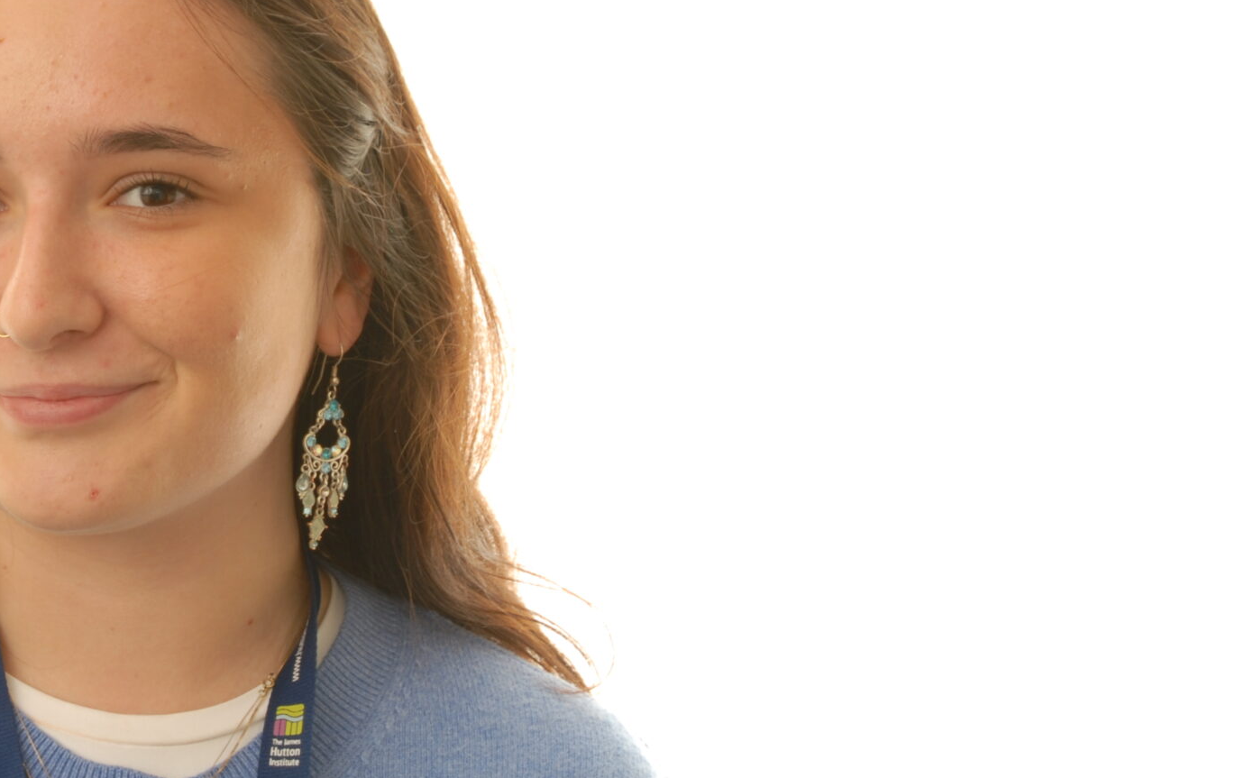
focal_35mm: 88
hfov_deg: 22.9
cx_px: 113
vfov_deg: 14.8
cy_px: 298
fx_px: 2984
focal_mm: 31
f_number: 10
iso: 100
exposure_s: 1/100
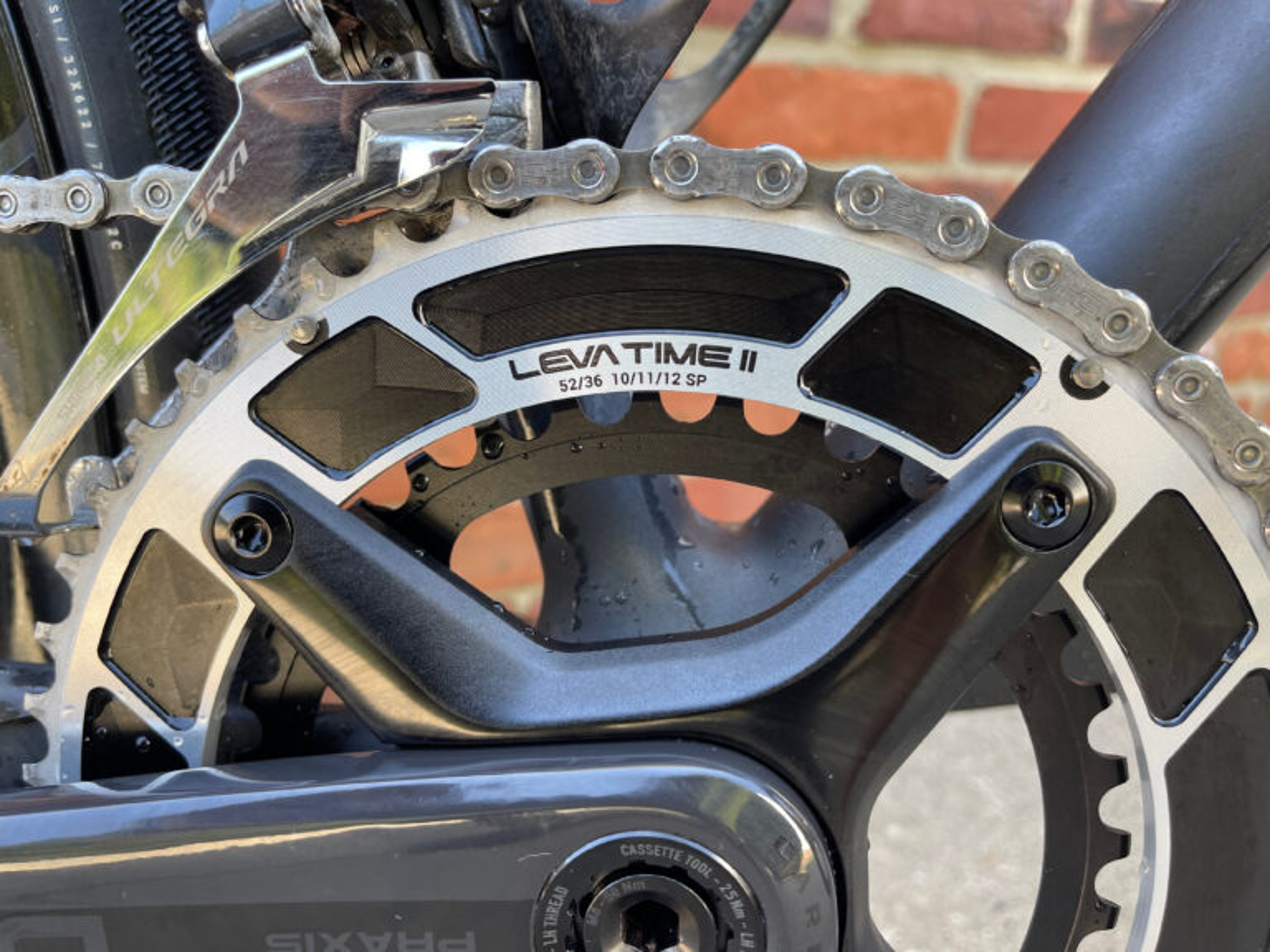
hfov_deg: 69.4
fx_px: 917
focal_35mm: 25
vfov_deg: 54.9
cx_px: 635
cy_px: 476
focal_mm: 5.1
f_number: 1.6
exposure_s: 1/121
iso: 50
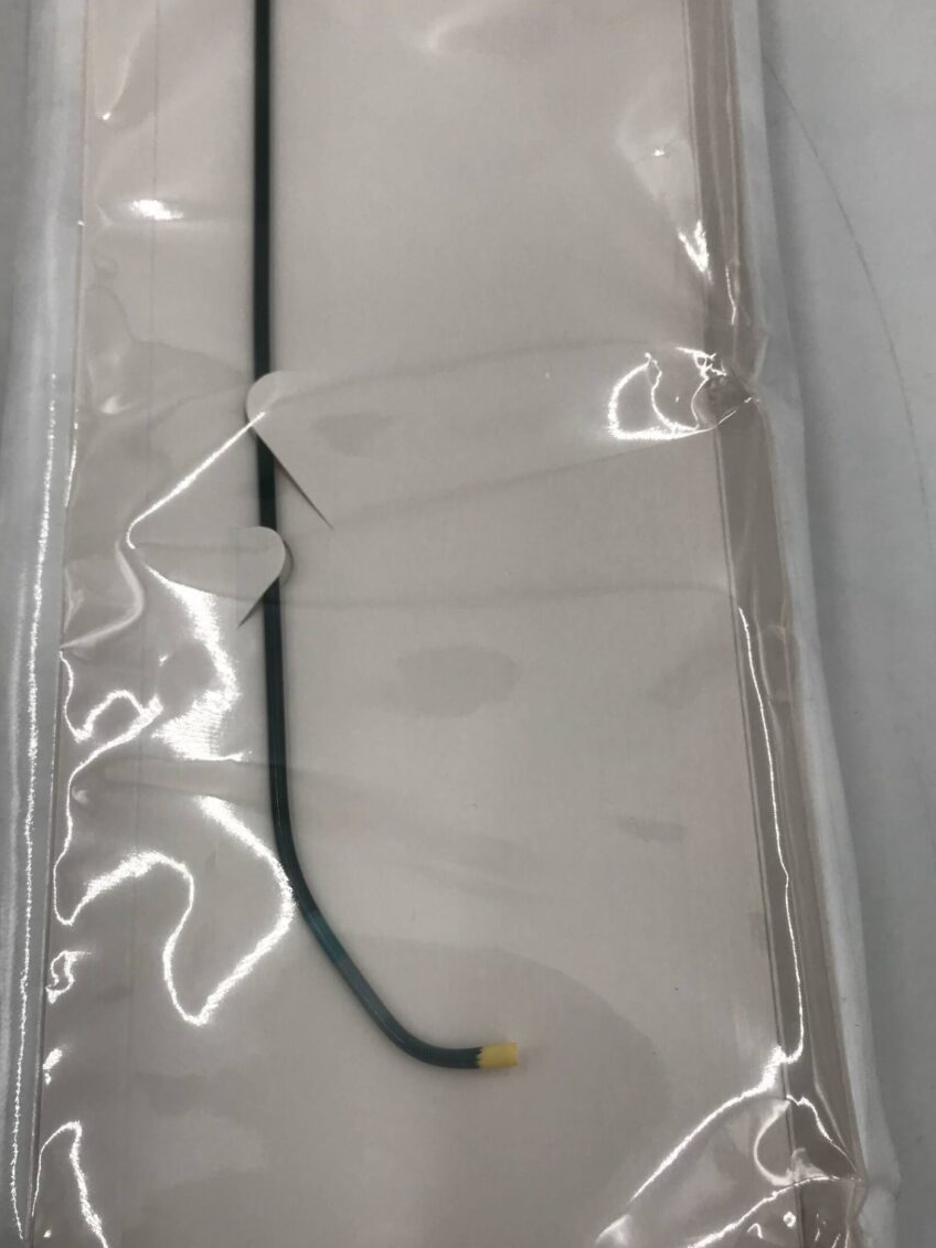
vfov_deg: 55.1
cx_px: 462
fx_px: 1190
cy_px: 723
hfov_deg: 42.9
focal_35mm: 33
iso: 25
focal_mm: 3.99
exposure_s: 1/60
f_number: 1.8
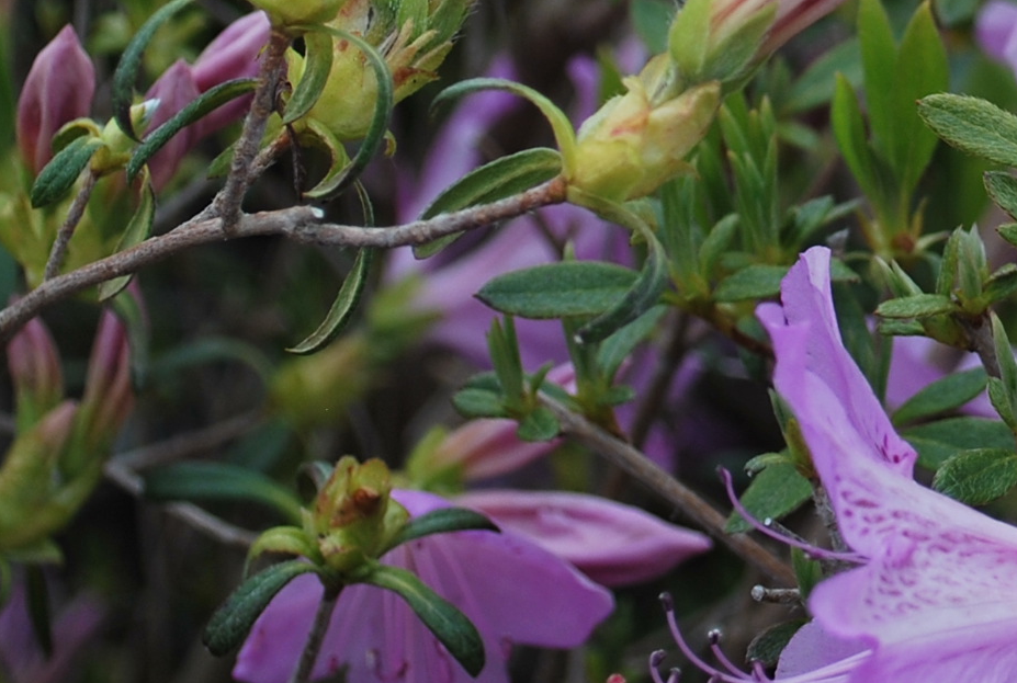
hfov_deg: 11.3
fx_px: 5041
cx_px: 1213
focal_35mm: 178
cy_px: -283
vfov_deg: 7.6
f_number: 5.6
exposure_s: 1/125
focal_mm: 38
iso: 140
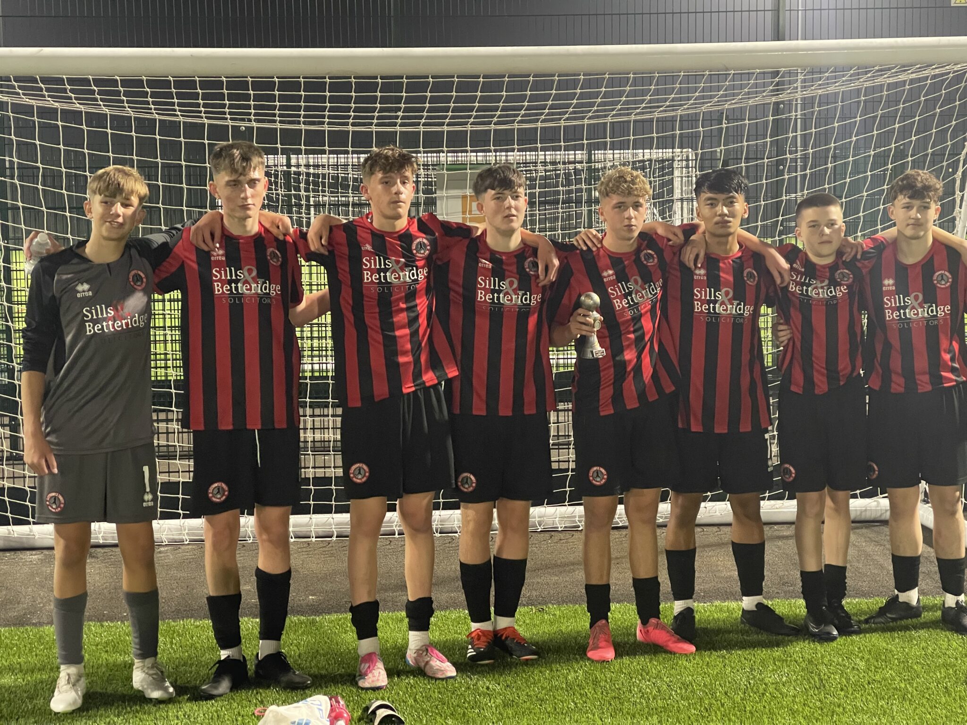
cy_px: 362
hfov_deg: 30.3
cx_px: 484
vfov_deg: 22.9
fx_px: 1788
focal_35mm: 64
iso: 800
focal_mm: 7.5
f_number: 2.2
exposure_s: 1/44
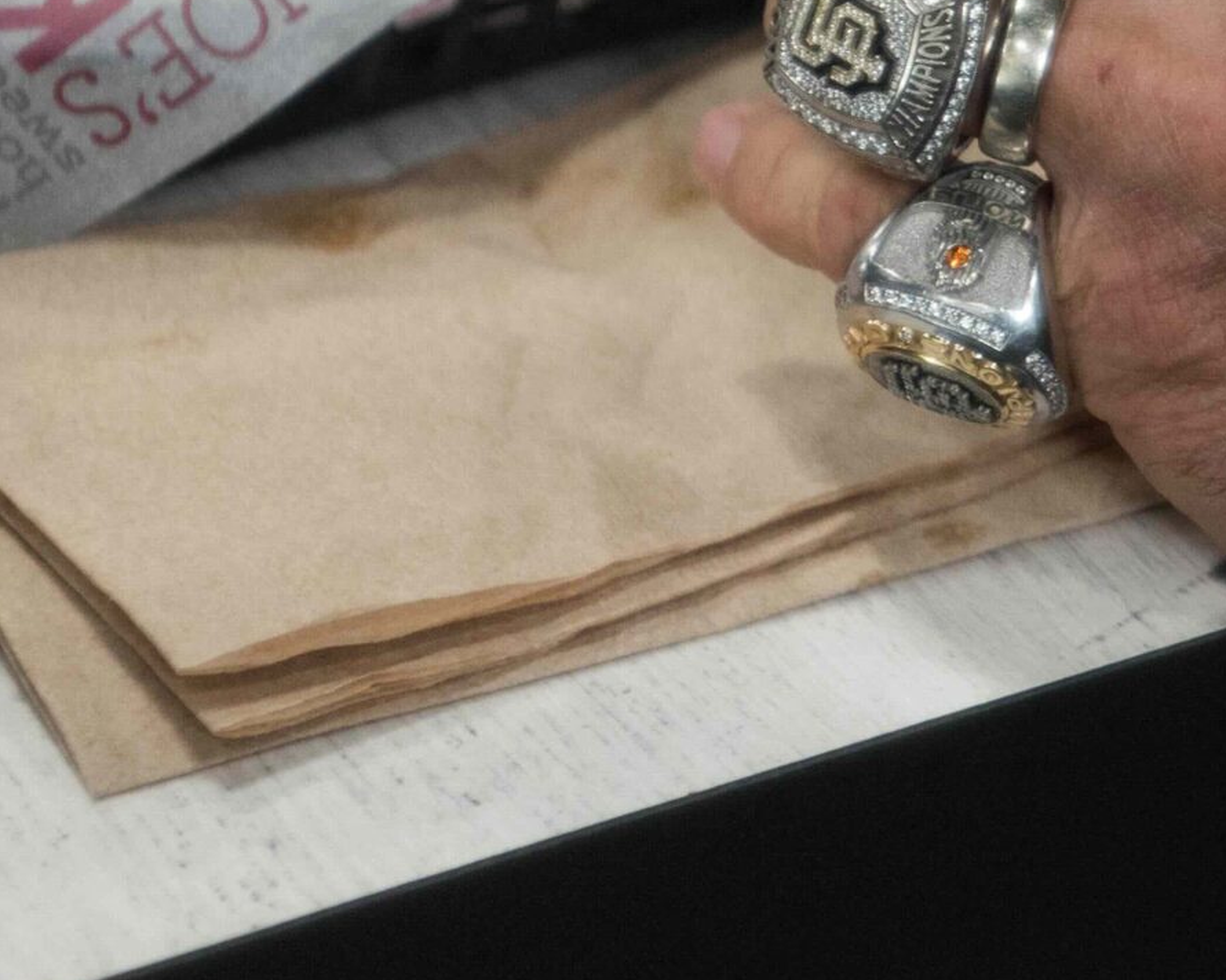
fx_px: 6858
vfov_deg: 8.2
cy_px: 79
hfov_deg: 10.2
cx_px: 1121
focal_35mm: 189
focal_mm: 70
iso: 1000
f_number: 4
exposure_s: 1/200
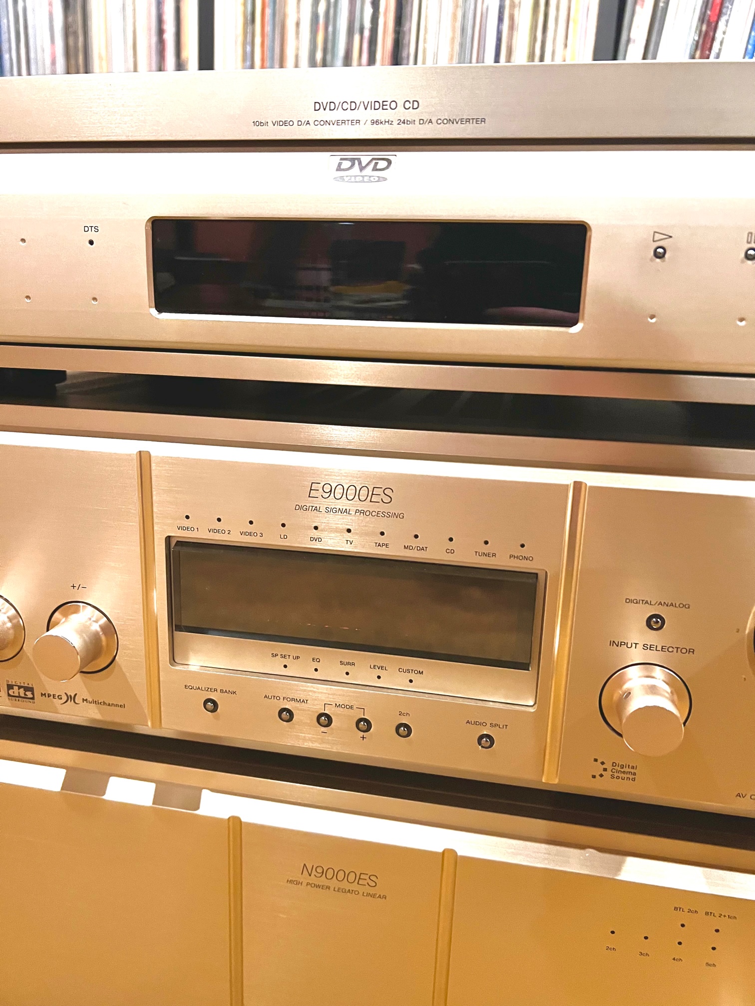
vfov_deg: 67.3
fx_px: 756
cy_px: 503
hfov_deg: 53.1
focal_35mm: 26
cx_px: 378
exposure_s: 1/33
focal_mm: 5.7
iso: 500
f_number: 1.5
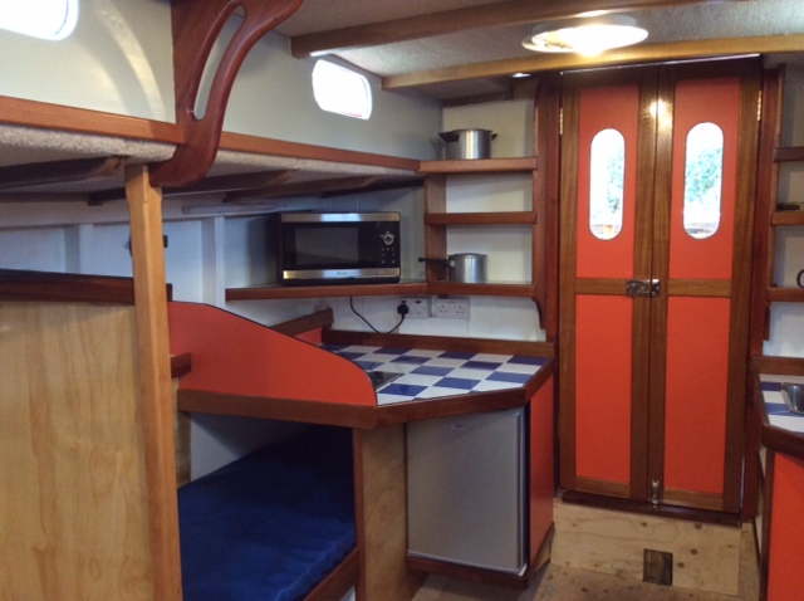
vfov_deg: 42.8
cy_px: 300
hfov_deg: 55.4
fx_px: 765
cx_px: 402
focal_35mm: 33
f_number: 2.4
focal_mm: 3.3
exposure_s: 1/24
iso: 200
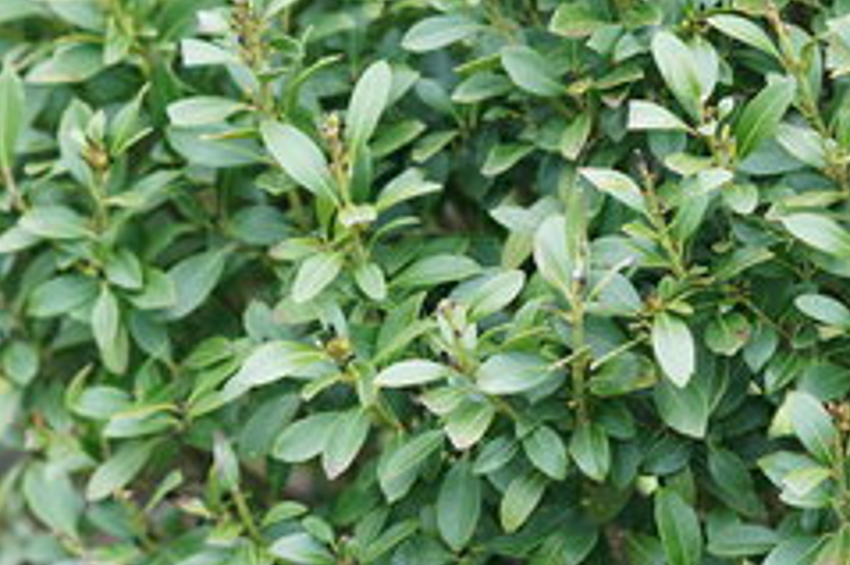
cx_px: 733
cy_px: 52
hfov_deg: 6.0
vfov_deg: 4.0
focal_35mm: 341
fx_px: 8046
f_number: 2.2
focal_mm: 85
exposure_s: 1/250
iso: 100
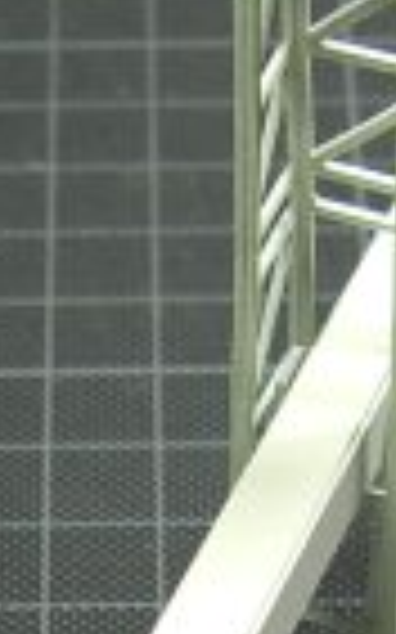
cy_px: 872
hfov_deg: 7.2
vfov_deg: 11.1
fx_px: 3163
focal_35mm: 183
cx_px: 189
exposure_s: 1/20
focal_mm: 7.9
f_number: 2.8
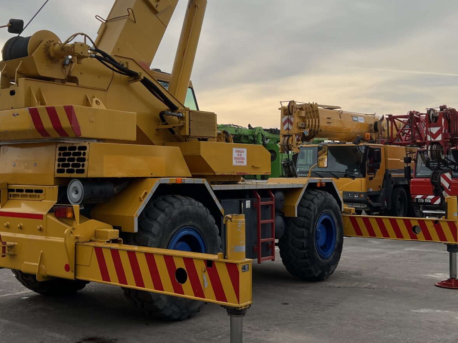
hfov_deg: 41.7
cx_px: 169
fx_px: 595
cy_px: 146
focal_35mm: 45
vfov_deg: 32.1
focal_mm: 5.7
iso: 50
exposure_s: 1/5076
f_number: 1.5
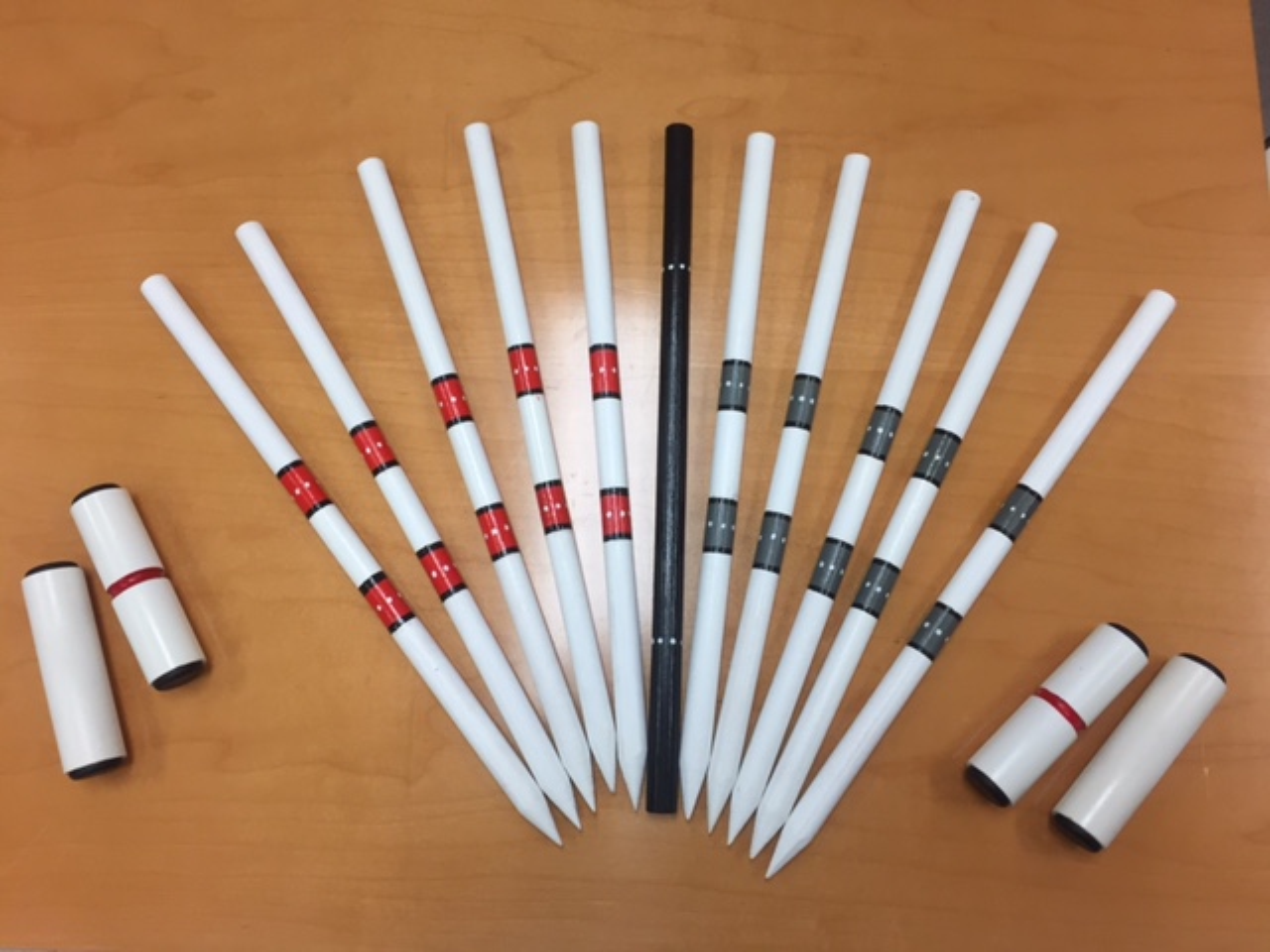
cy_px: 476
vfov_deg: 48.2
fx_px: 1064
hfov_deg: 61.7
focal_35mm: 29
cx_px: 635
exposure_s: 1/40
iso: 32
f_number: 2.2
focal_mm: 4.15
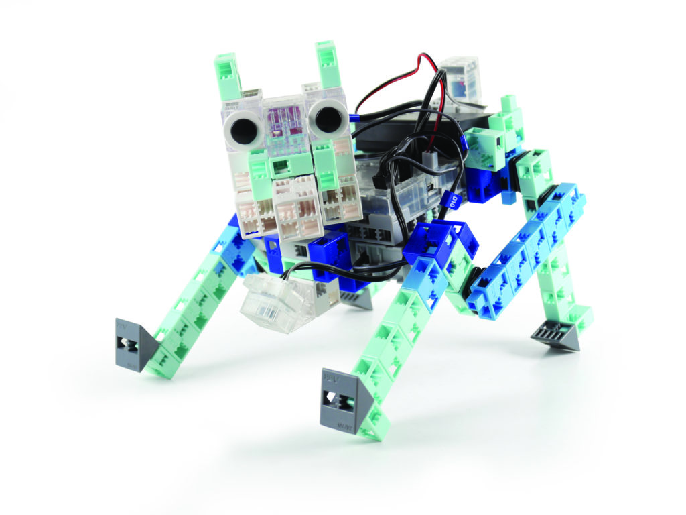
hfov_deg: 38.2
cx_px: 343
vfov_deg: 29.1
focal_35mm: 50
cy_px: 258
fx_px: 991
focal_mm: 25
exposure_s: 1/80
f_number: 4.7
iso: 200
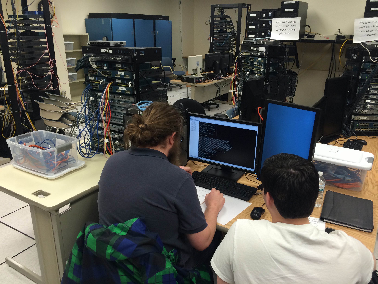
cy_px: 142
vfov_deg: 46.8
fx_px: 328
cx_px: 189
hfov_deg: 60.0
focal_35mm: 30
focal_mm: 4.12
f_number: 2.2
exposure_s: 1/30
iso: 50
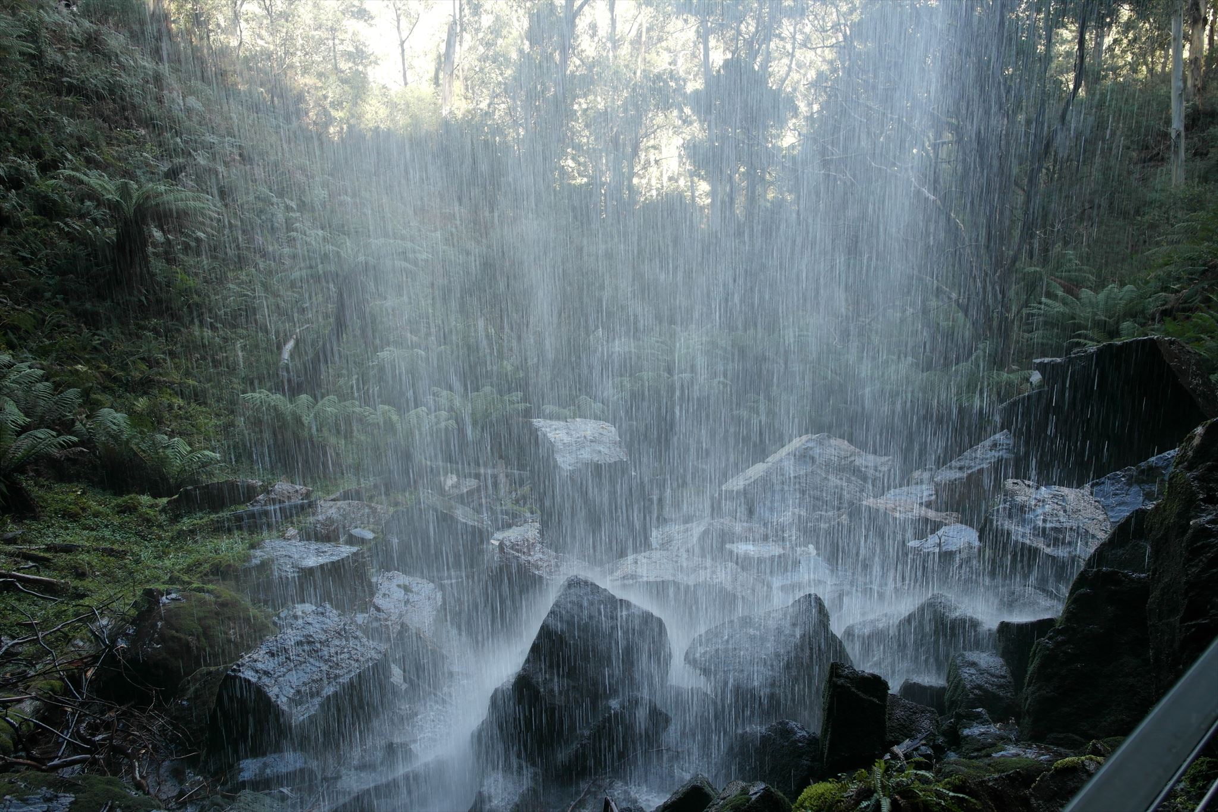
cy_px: 406
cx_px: 609
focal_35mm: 30
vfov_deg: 43.6
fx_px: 1015
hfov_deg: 61.9
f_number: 3.5
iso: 200
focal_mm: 20
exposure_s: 1/80
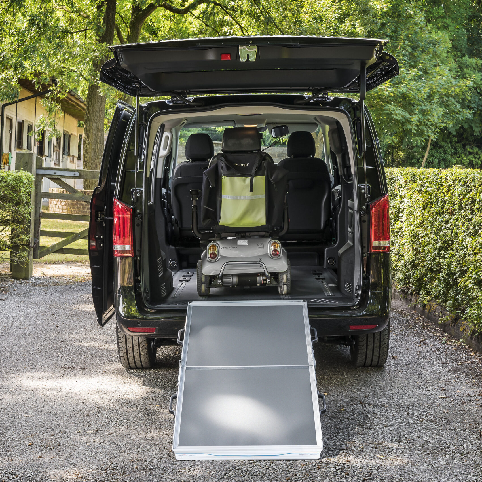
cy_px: 242
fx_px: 1008
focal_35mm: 64
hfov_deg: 26.9
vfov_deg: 26.9
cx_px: 265
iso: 400
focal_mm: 50
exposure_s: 1/25
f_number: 11
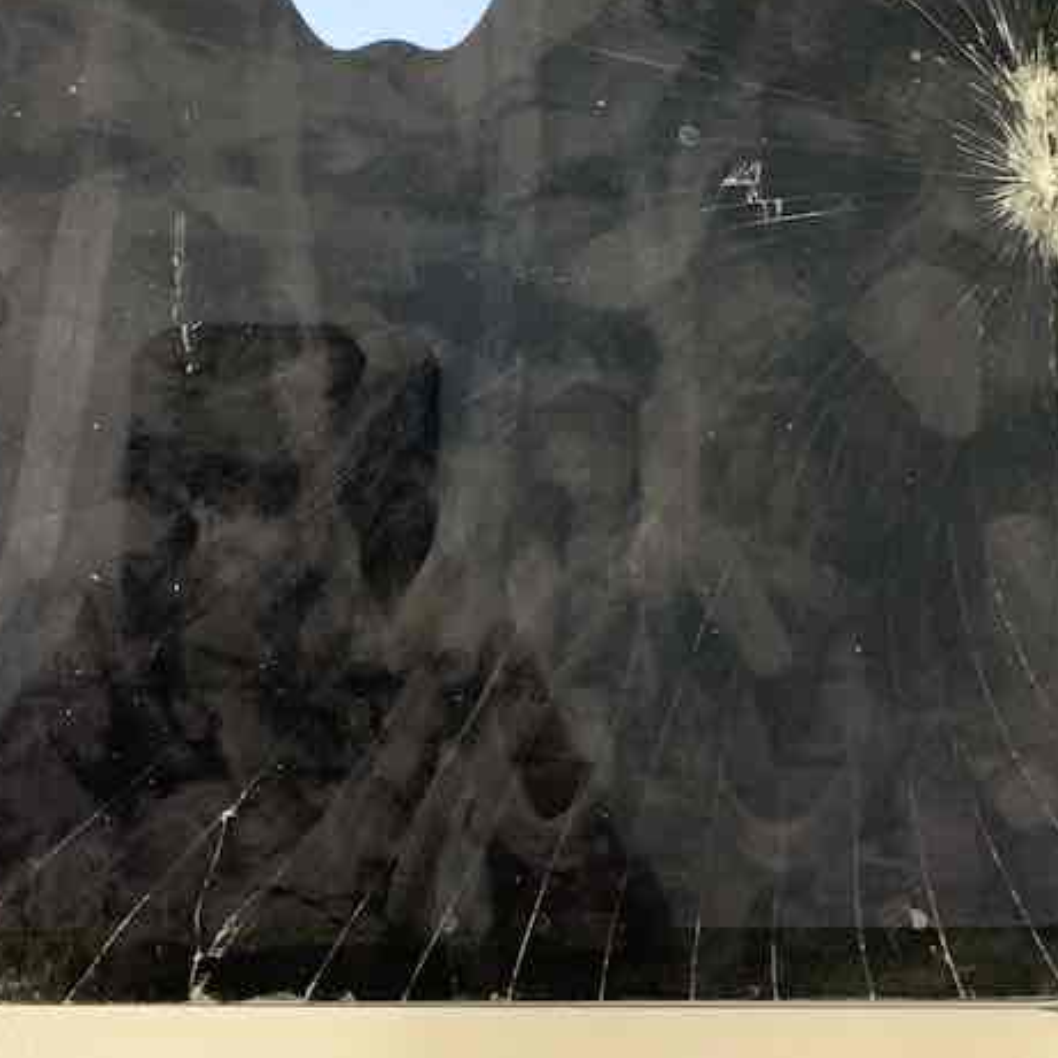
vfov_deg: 31.9
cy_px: 119
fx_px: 1764
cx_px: 406
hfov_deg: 33.3
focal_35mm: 51
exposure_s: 1/33
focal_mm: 4.25
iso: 400
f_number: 1.8
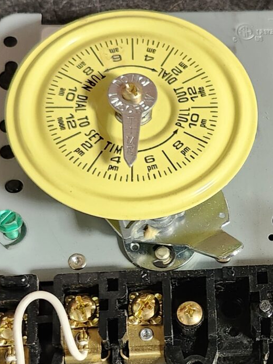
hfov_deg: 16.9
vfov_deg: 22.8
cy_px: 267
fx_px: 894
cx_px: 295
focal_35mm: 85
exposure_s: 1/120
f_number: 1.8
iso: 320
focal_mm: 5.54
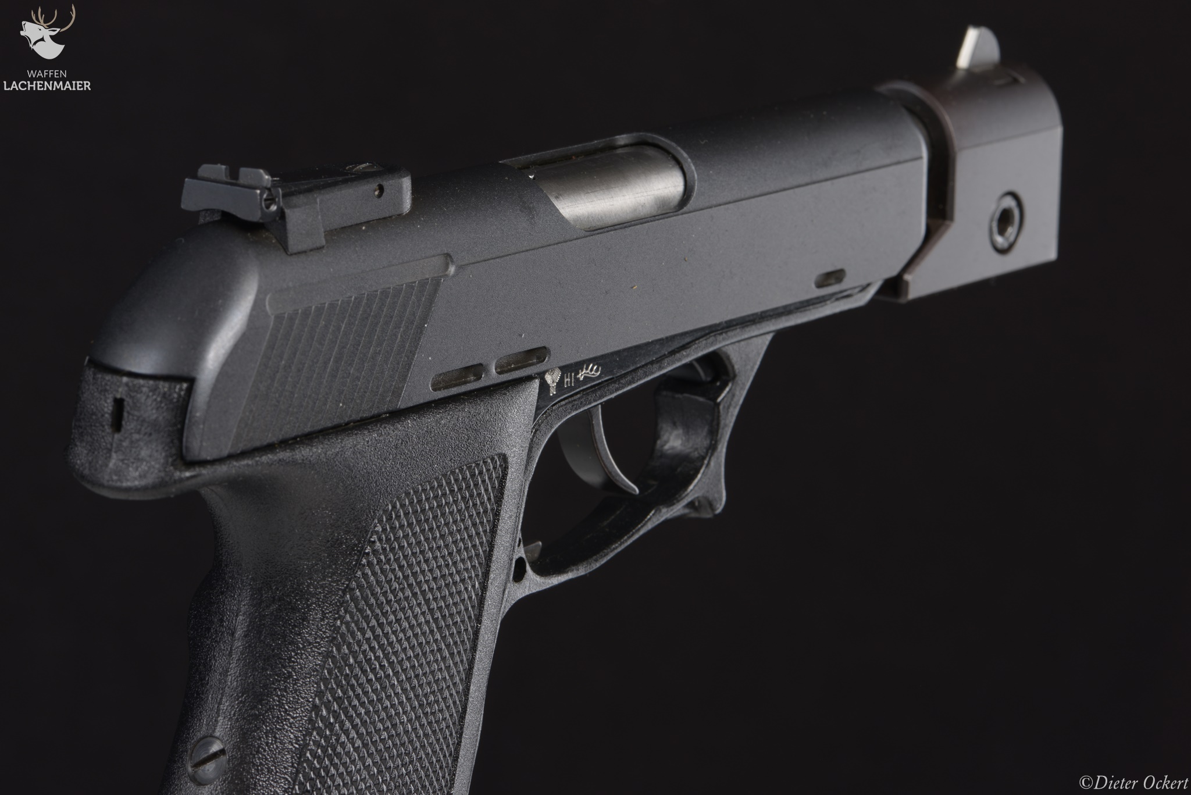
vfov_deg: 13.1
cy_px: 398
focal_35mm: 105
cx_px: 596
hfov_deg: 19.4
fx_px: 3475
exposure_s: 1/60
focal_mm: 105
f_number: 22
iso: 100
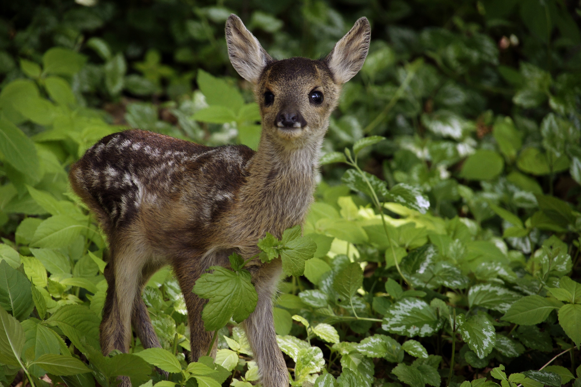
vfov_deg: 4.6
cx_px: 290
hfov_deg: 6.9
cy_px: 194
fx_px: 4839
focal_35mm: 300
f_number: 6.3
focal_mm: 200
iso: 800
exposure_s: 1/160
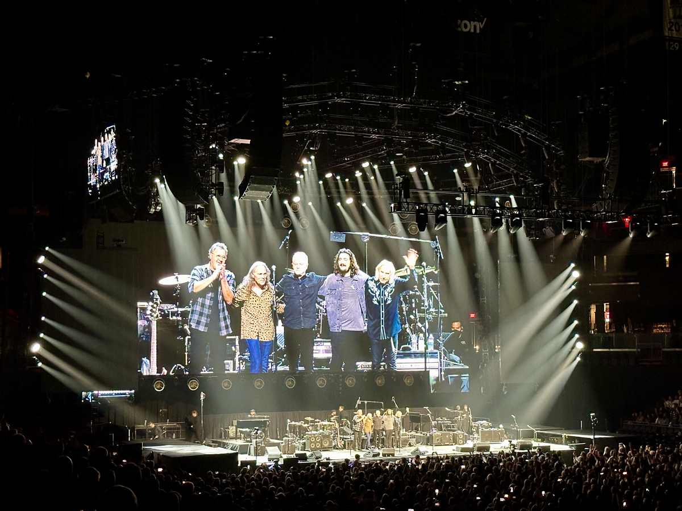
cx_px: 341
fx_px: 946
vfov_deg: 30.3
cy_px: 256
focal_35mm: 48
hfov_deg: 39.7
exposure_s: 1/30
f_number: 1.78
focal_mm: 6.86
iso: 500
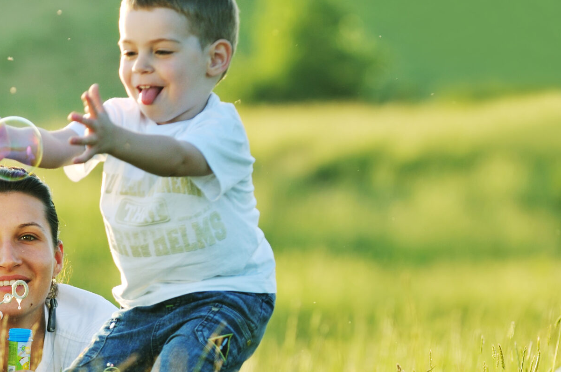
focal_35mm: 409
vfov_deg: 3.4
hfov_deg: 5.0
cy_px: 231
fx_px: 6365
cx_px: 84
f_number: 4
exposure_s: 1/250
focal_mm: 160
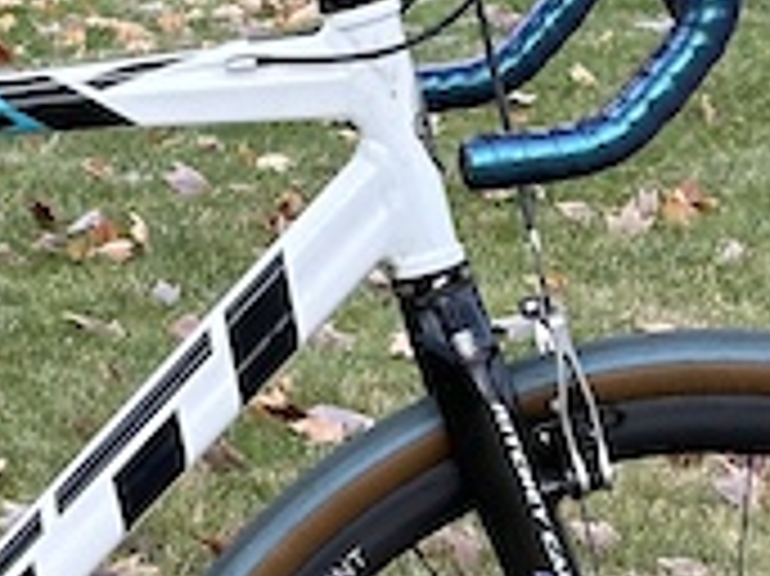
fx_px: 5001
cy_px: 760
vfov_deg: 6.5
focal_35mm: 225
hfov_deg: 8.7
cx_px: -140
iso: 50
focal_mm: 6.86
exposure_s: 1/159
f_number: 1.78
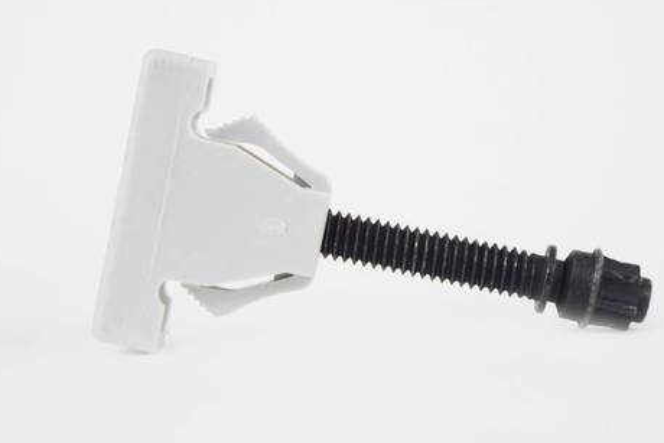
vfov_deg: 12.0
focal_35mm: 115
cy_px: 210
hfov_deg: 17.8
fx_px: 2116
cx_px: 359
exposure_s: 1/60
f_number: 5.6
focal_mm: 55
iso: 800
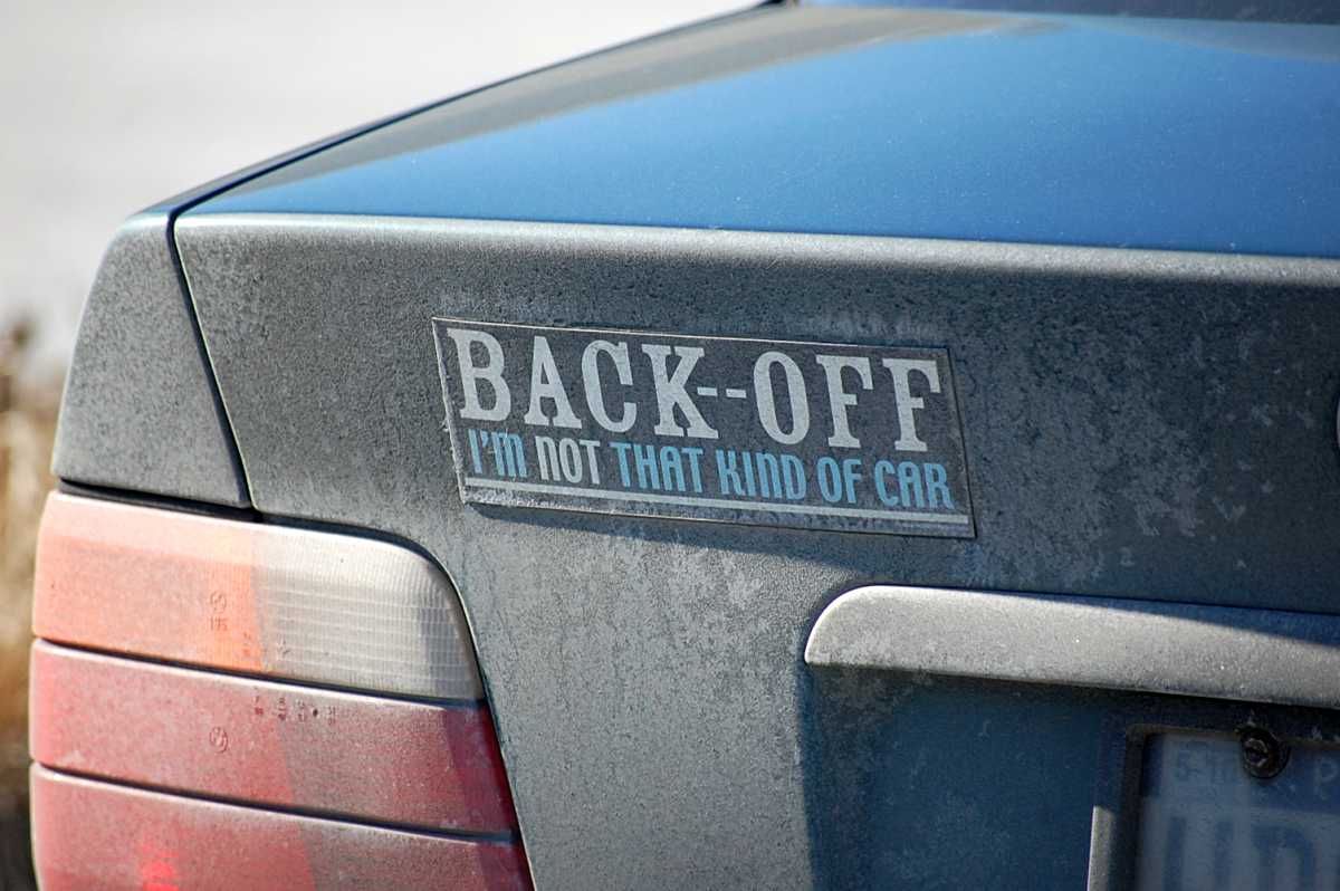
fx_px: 10599
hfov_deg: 7.2
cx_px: 670
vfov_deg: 4.8
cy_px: 446
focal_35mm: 285
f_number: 5.6
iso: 400
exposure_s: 1/800
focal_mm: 190
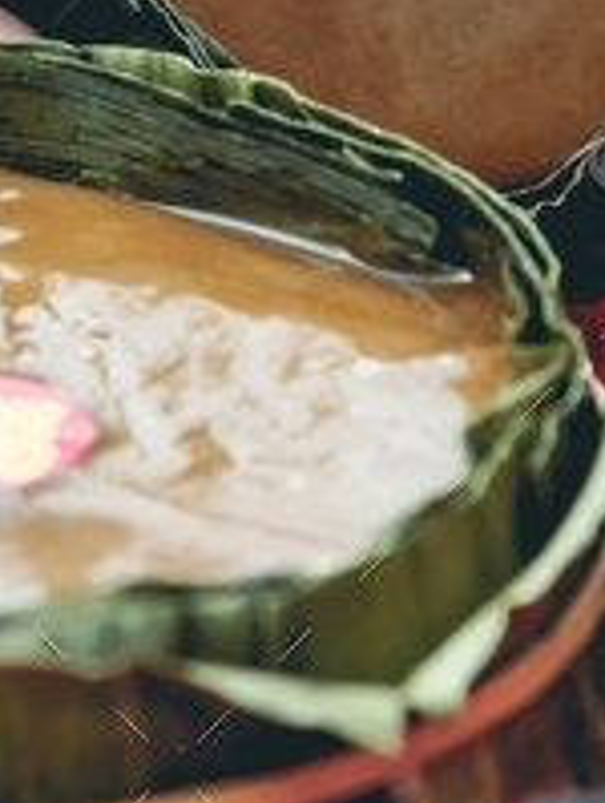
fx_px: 8920
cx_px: 153
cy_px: 131
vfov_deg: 5.1
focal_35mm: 384
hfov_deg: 3.9
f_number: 4
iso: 640
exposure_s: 1/250
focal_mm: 60
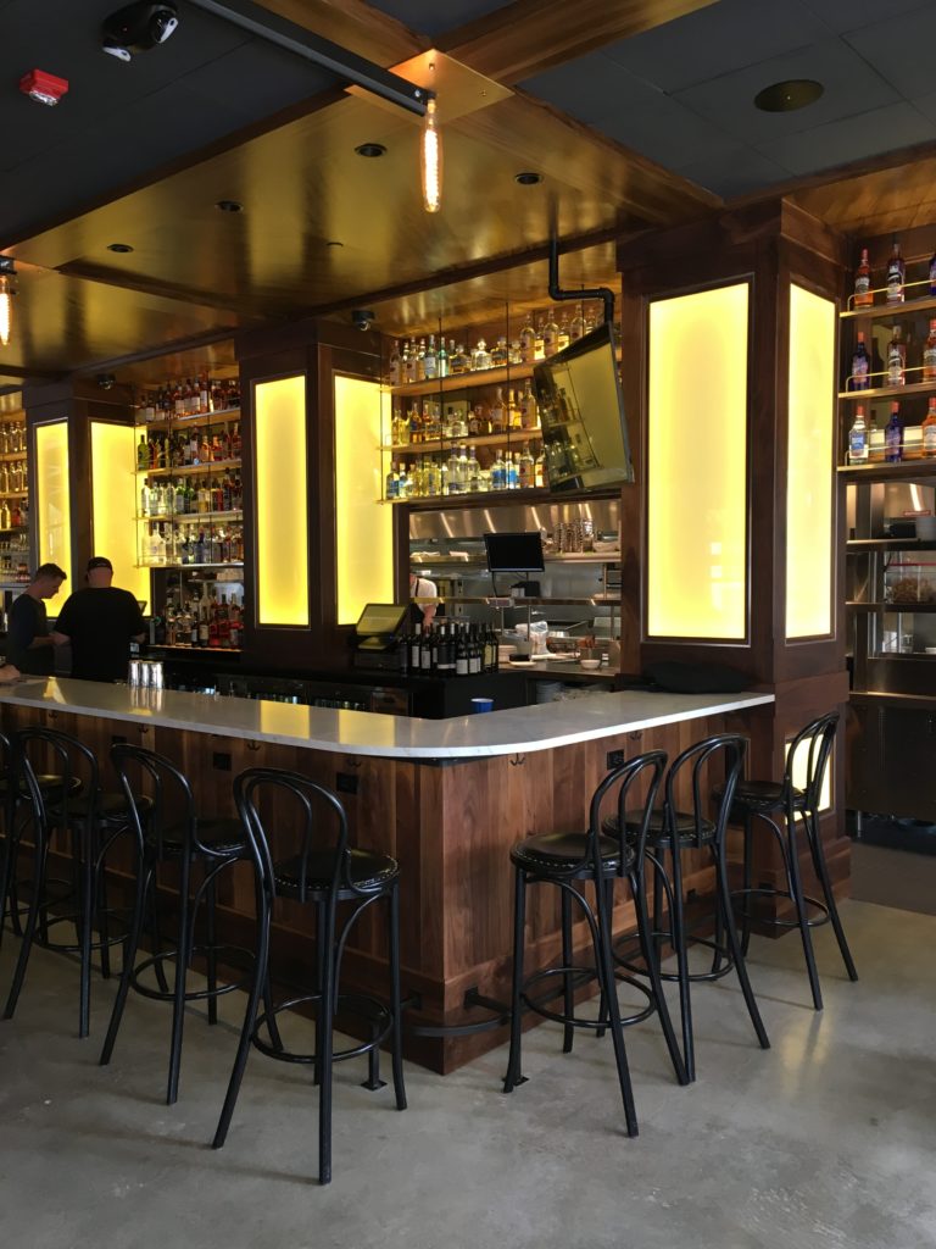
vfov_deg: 61.7
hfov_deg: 48.2
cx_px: 468
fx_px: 1046
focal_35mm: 29
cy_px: 624
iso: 50
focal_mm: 4.15
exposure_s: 1/30
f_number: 2.2
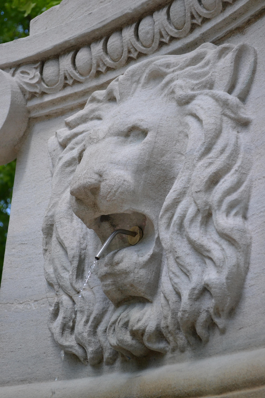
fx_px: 911
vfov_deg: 24.6
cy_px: 199
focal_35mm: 82
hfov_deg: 16.6
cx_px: 132
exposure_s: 1/500
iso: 720
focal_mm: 55
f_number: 5.6
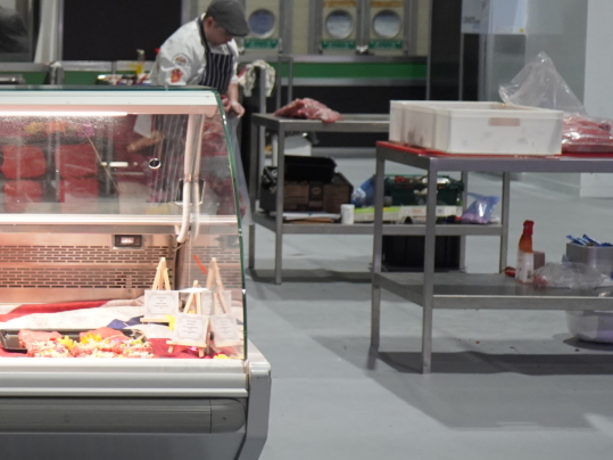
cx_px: -193
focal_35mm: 107
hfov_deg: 17.2
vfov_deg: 13.8
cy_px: 208
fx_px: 1894
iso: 2500
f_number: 4
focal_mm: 40
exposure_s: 1/160
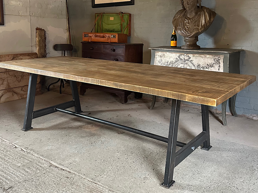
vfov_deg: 53.0
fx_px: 194
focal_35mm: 26
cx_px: 124
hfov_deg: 67.3
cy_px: 92
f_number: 1.78
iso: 640
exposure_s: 1/50
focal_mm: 6.86
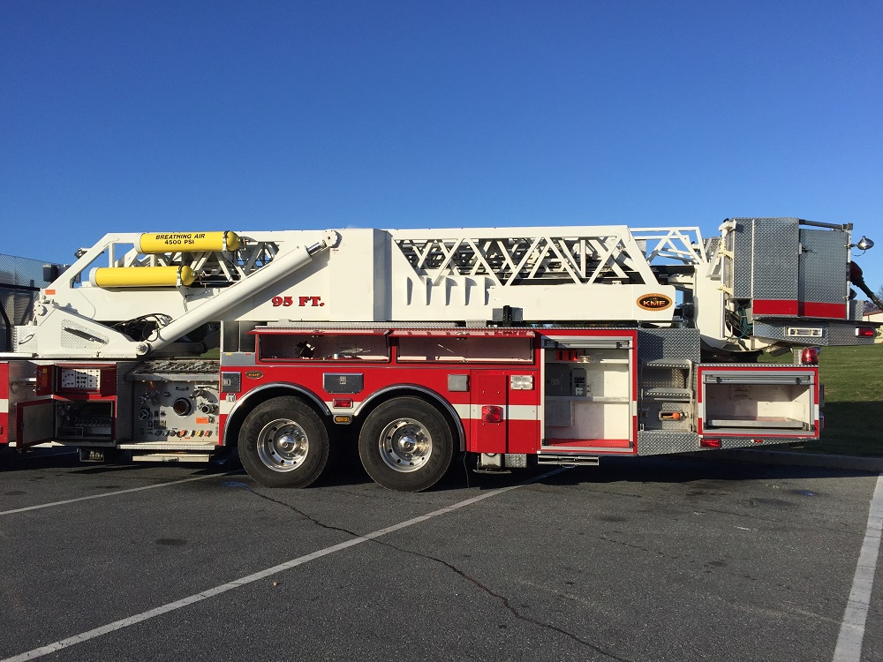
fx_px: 740
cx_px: 442
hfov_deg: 61.7
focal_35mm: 29
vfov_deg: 48.2
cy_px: 331
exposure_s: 1/2326
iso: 32
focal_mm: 4.15
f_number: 2.2
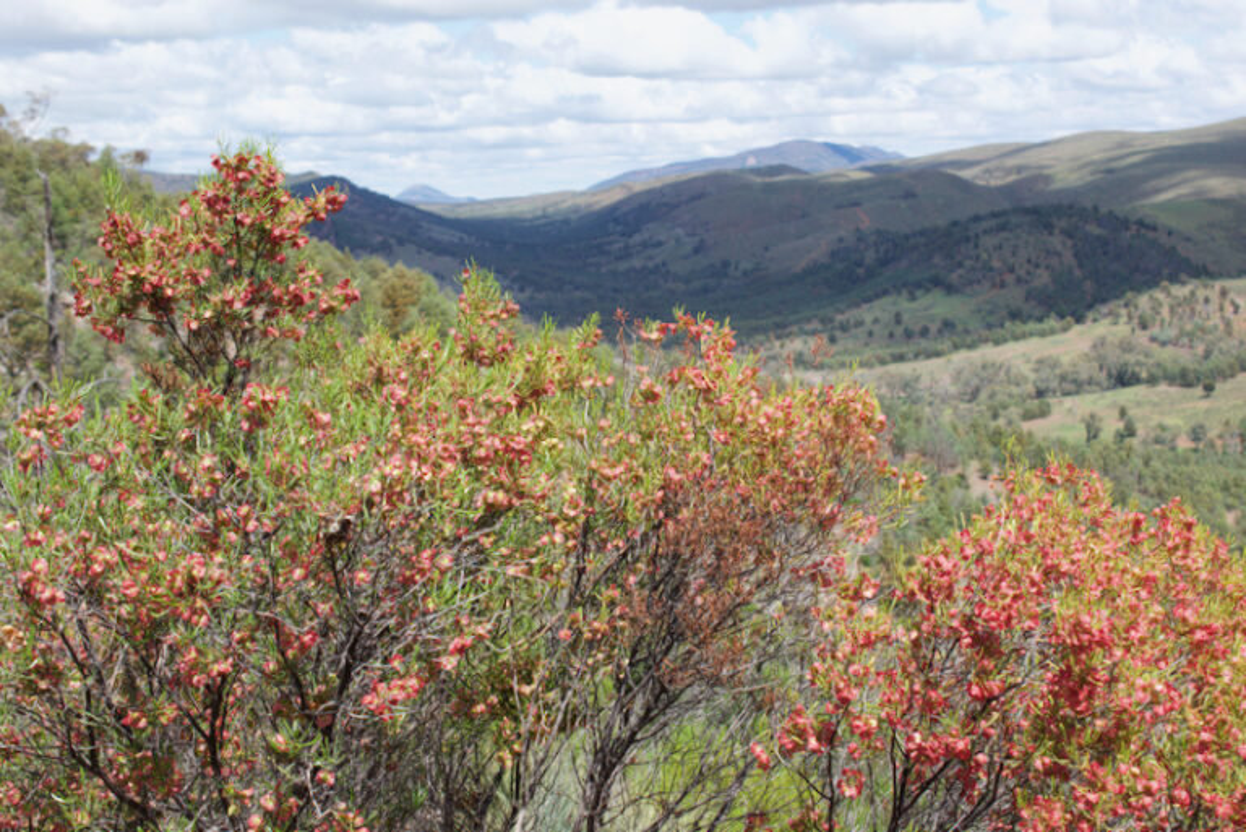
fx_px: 2078
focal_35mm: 60
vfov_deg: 22.7
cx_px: 623
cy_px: 416
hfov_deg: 33.4
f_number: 9
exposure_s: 1/320
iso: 200
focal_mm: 40
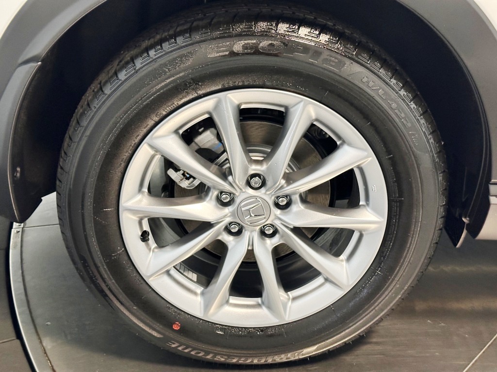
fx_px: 689
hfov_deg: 39.7
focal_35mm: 48
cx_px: 248
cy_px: 186
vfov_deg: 30.3
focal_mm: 6.86
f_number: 1.78
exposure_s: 1/30
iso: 400
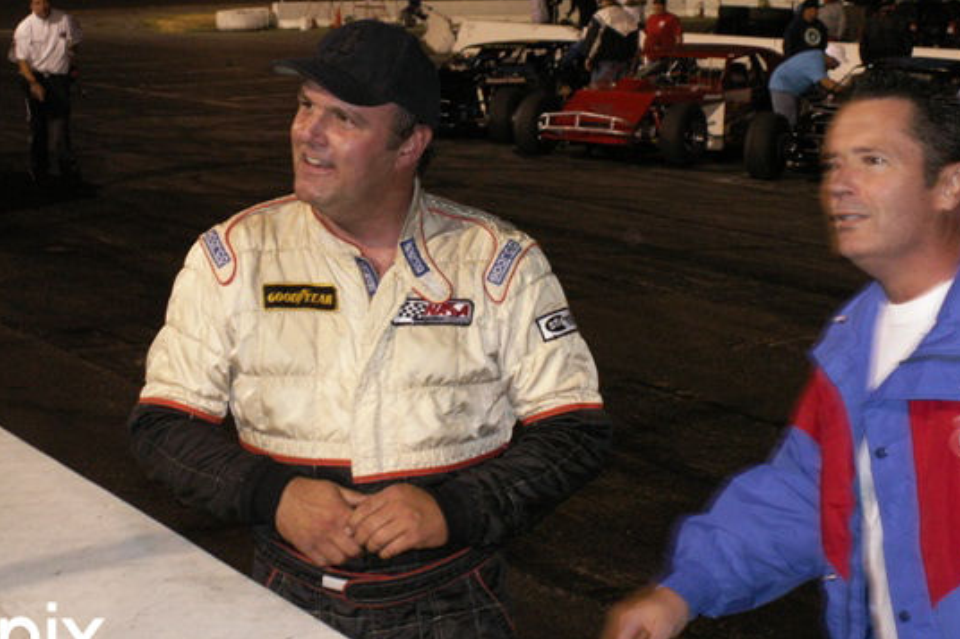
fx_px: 2053
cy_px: 258
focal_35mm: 77
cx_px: 412
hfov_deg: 26.3
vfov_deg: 17.7
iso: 160
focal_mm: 10.29
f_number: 3.2
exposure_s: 1/40
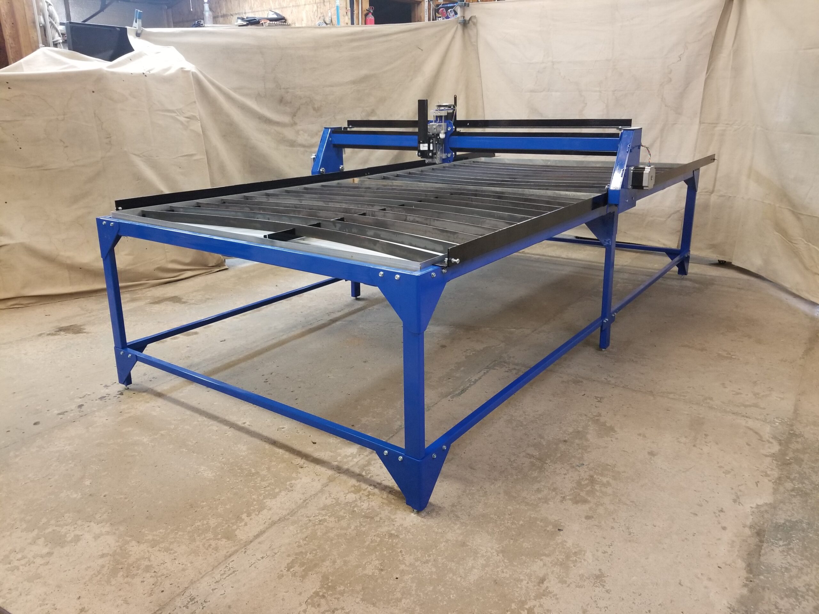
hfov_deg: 67.3
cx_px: 410
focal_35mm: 26
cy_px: 307
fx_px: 615
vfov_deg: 53.1
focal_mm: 4.25
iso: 160
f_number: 1.7
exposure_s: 1/30
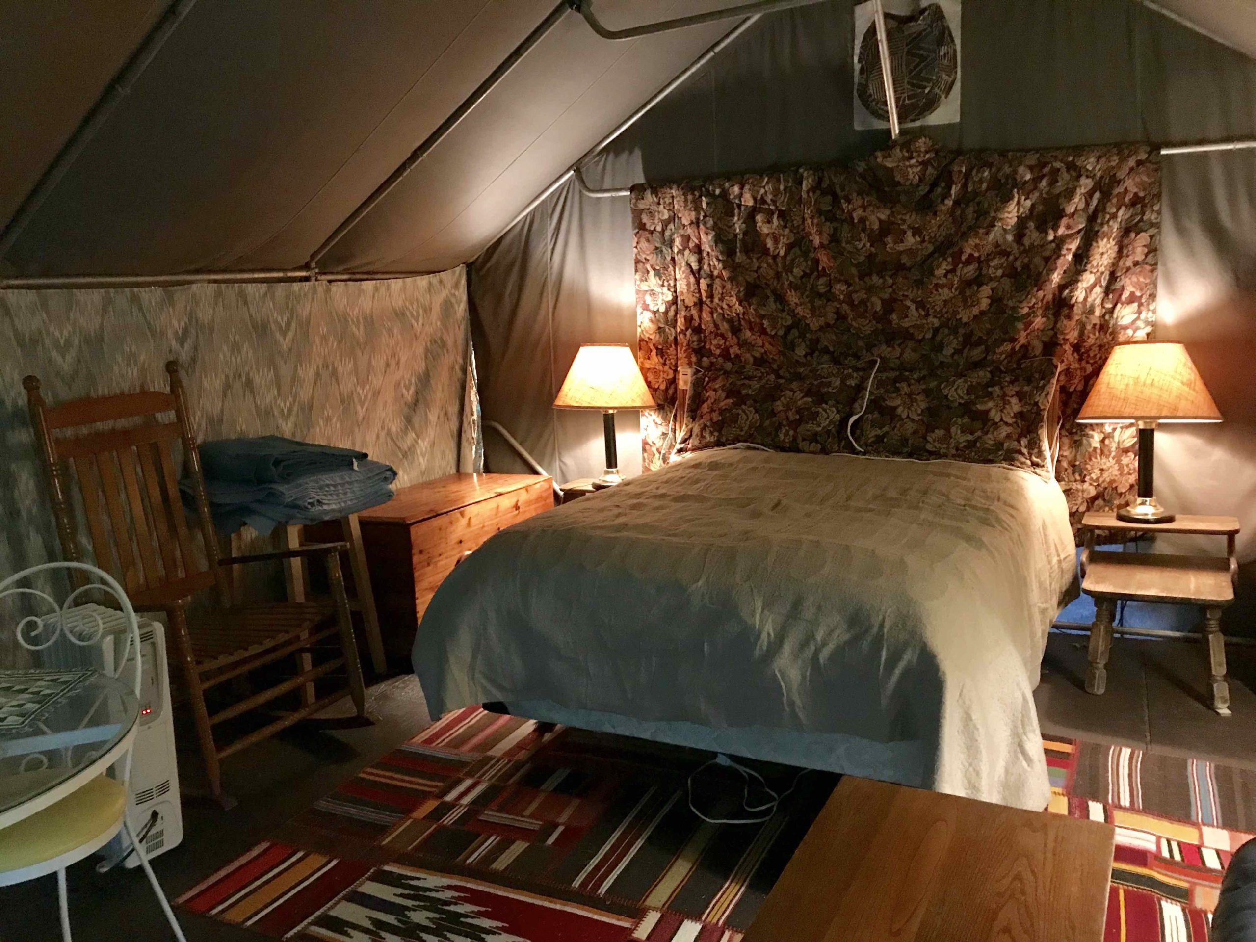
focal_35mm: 28
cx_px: 628
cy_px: 471
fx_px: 1016
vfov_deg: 49.7
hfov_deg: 63.4
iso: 125
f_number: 1.8
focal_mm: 3.99
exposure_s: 1/4
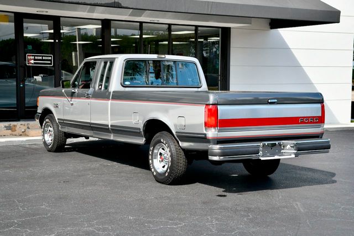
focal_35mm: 65
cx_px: 177
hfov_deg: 31.0
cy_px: 118
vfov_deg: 20.9
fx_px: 639
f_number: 8
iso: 500
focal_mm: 65
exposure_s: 1/320
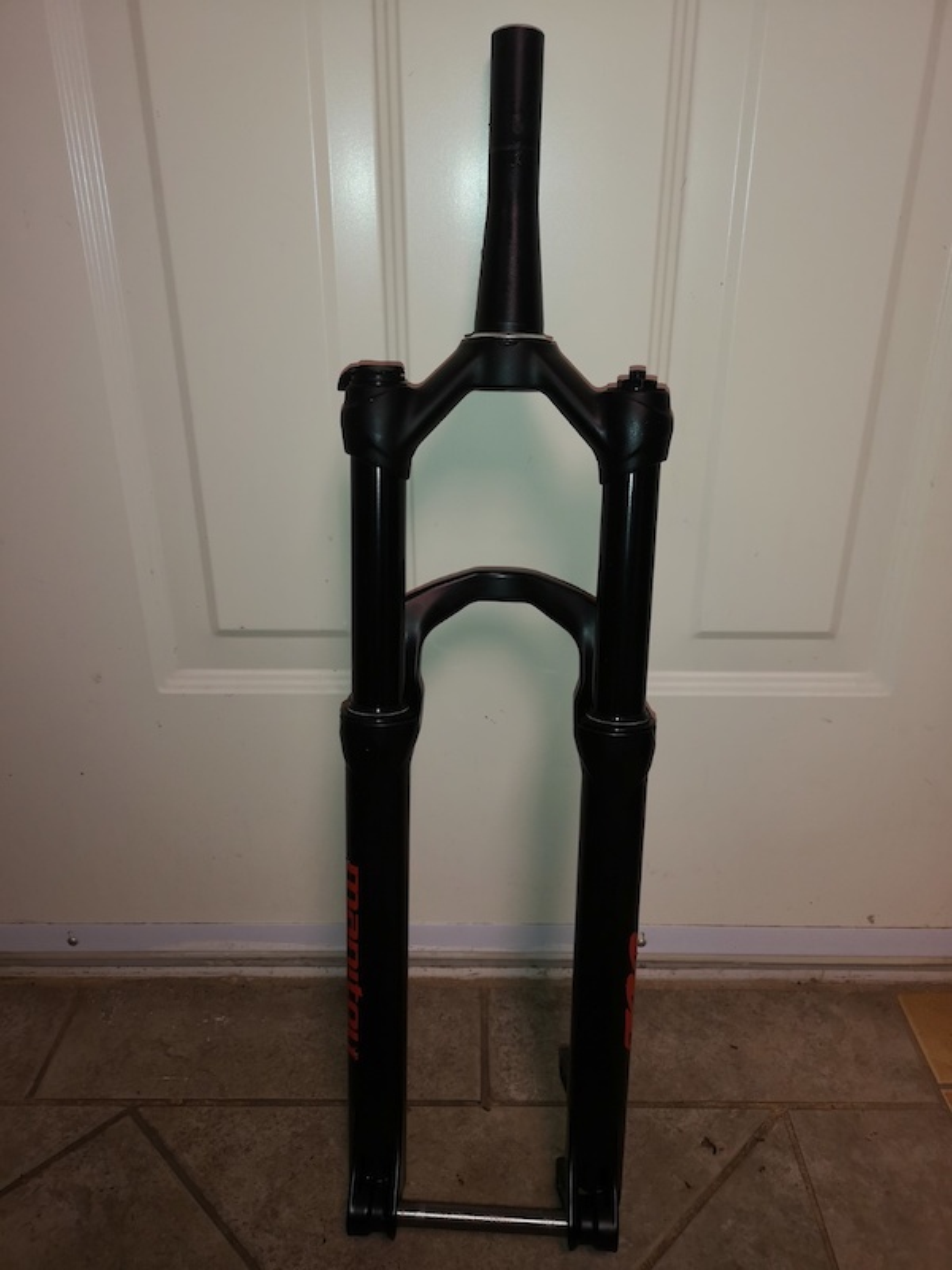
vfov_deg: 65.3
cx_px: 476
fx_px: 990
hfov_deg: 51.4
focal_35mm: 27
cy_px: 635
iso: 57
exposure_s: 1/60
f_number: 1.8
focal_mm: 5.58
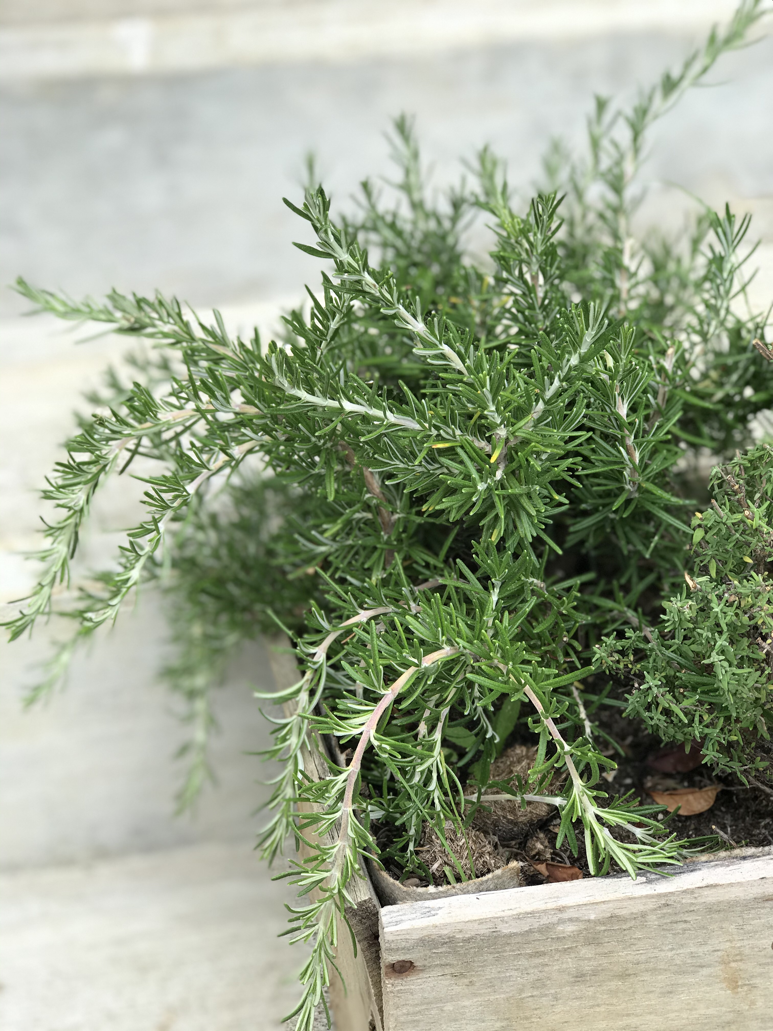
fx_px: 1697
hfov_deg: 25.7
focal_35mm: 57
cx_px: 386
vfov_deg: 33.8
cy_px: 516
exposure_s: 1/112
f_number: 2.8
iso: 20
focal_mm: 6.6
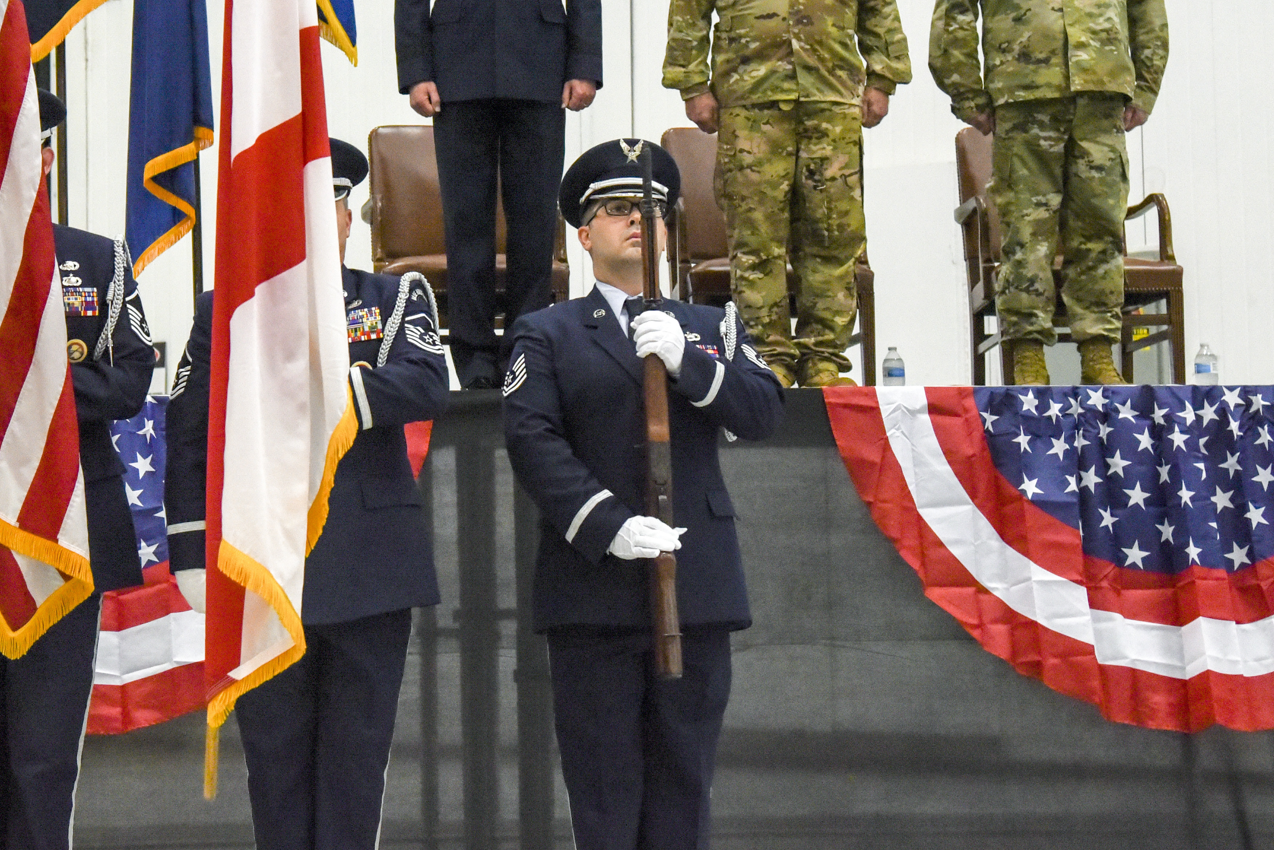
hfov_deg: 20.3
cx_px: 413
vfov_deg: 13.7
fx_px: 3540
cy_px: 244
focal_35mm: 100
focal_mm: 58
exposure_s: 1/250
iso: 2500
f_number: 4.5
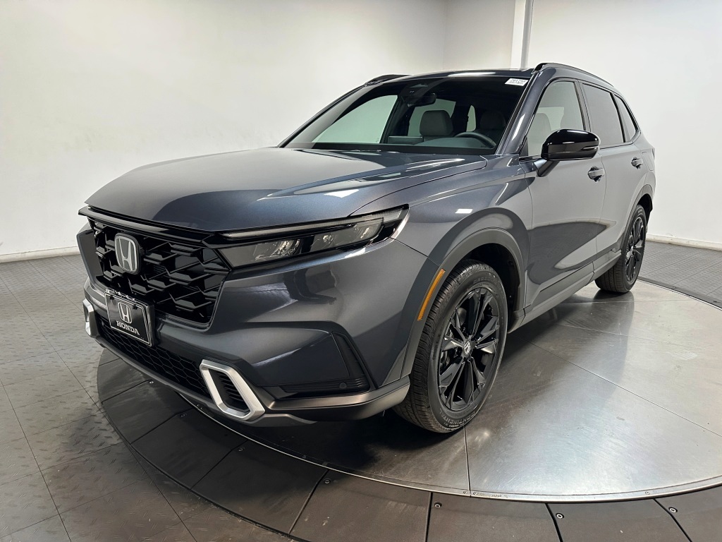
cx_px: 361
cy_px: 271
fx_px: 501
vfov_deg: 56.8
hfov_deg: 71.6
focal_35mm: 24
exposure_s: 1/60
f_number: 1.78
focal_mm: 6.86
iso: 400
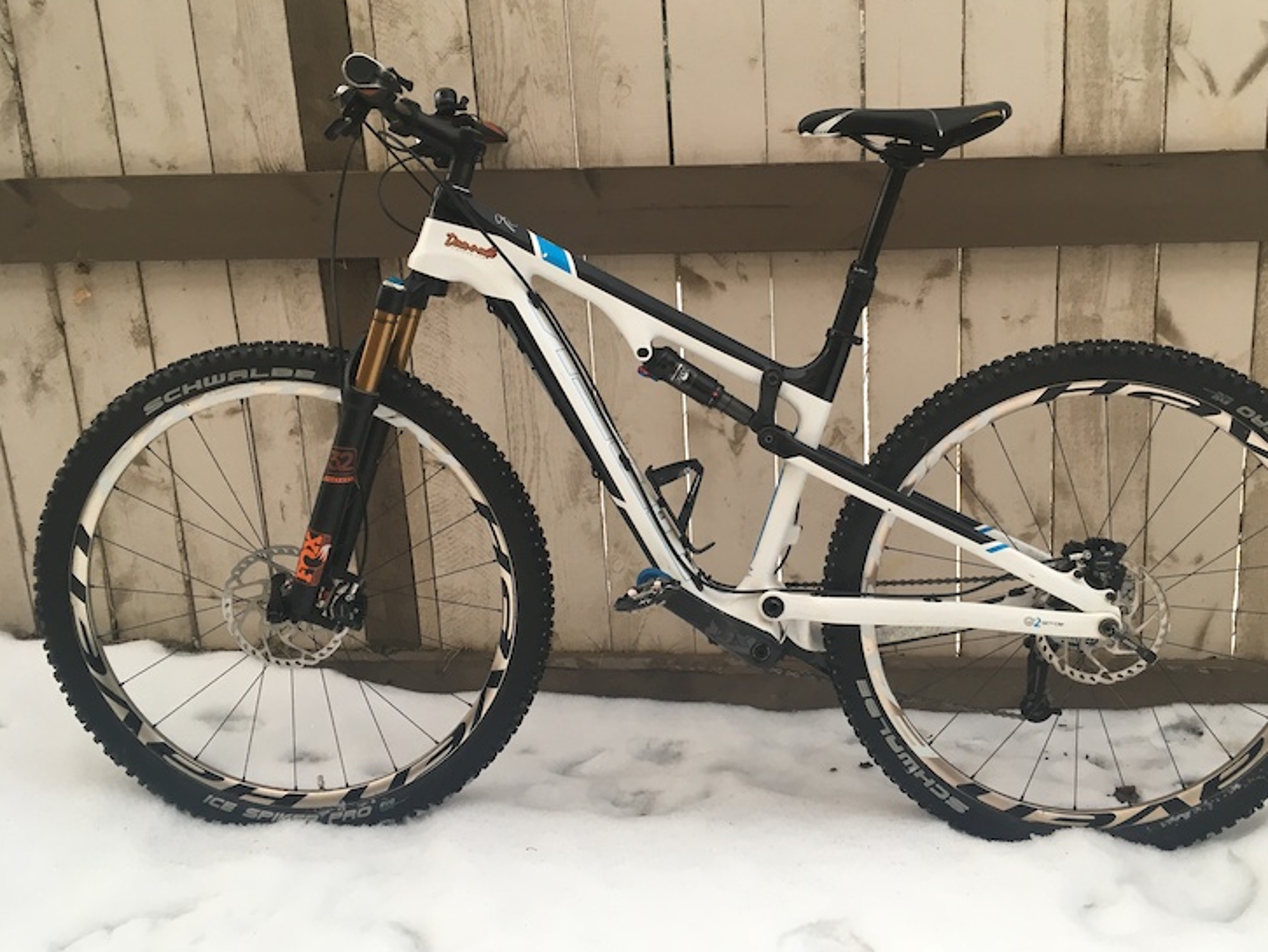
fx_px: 1172
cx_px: 693
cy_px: 474
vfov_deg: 44.2
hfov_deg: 56.7
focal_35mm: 32
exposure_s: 1/40
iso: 25
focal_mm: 4.15
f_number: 2.2
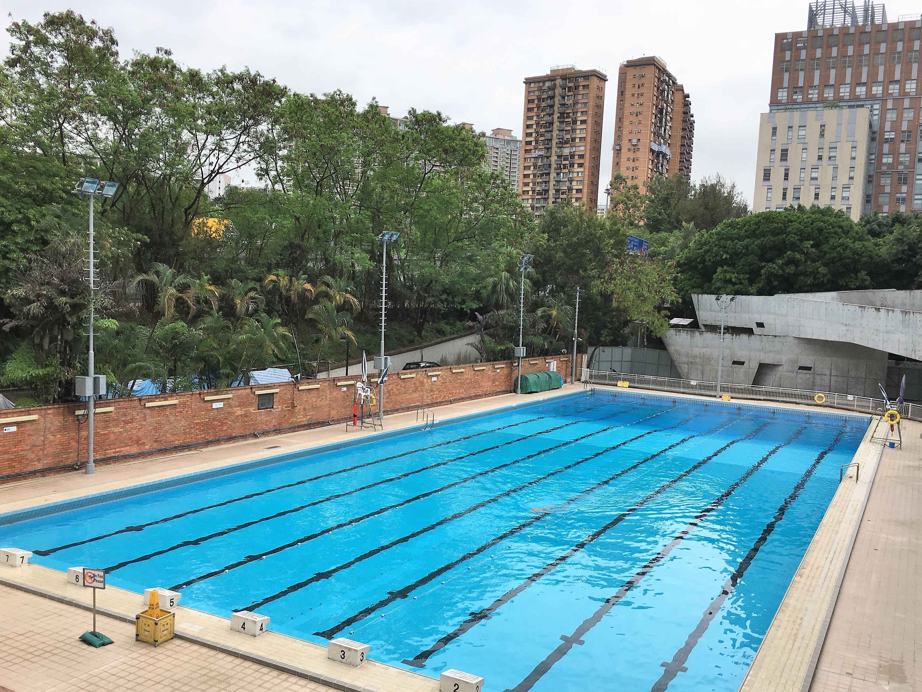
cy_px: 358
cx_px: 464
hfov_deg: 56.8
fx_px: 852
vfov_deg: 44.2
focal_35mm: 32
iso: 25
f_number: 2.2
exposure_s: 1/1054
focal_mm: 4.15
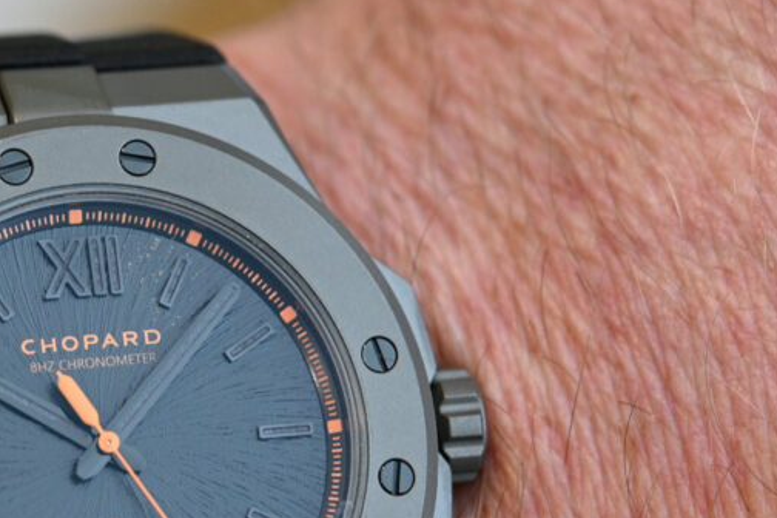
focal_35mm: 183
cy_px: 475
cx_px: 122
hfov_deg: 11.2
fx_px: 3949
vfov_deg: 7.5
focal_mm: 60
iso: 400
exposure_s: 1/60
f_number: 5.6
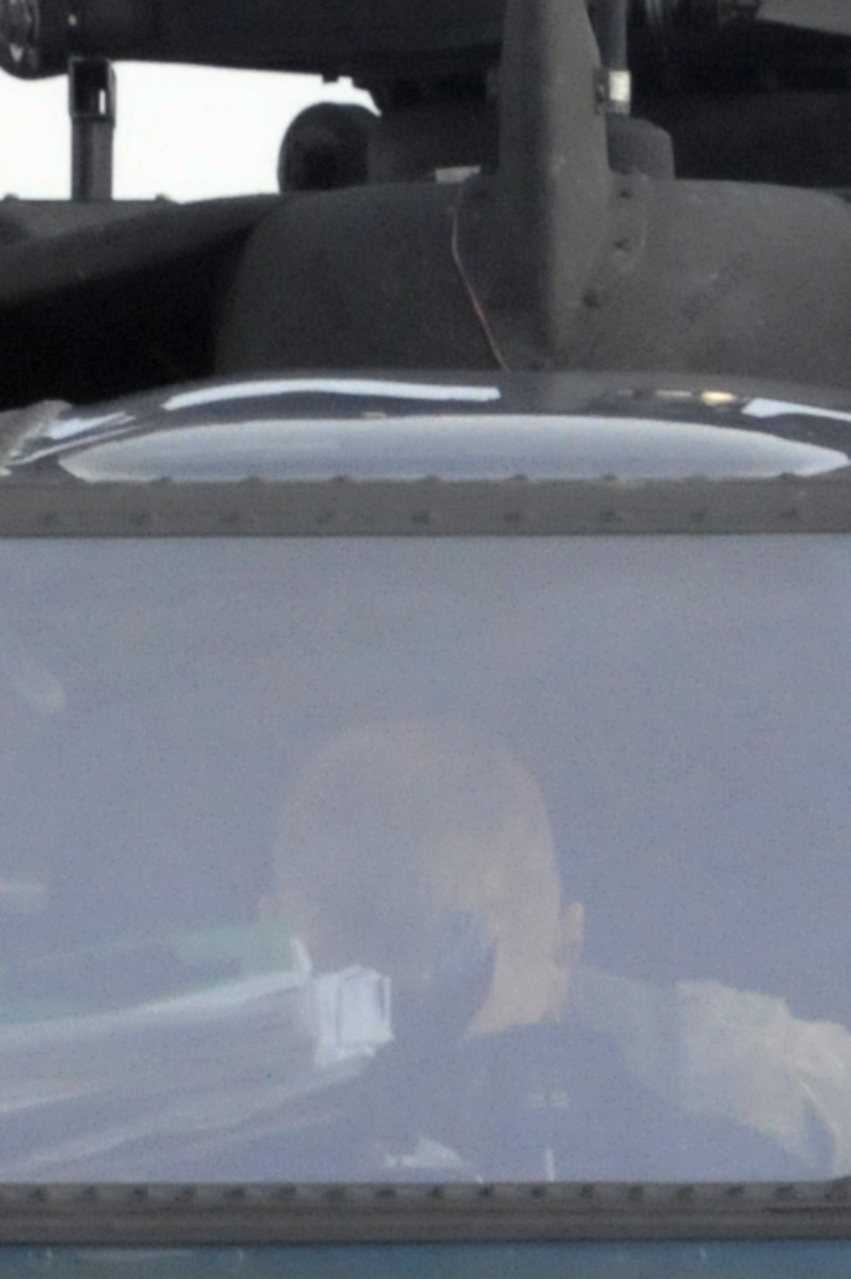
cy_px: 2406
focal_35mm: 914
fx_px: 32449
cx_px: 333
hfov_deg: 1.5
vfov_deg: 2.3
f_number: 22
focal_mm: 170
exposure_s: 1/320
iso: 5000
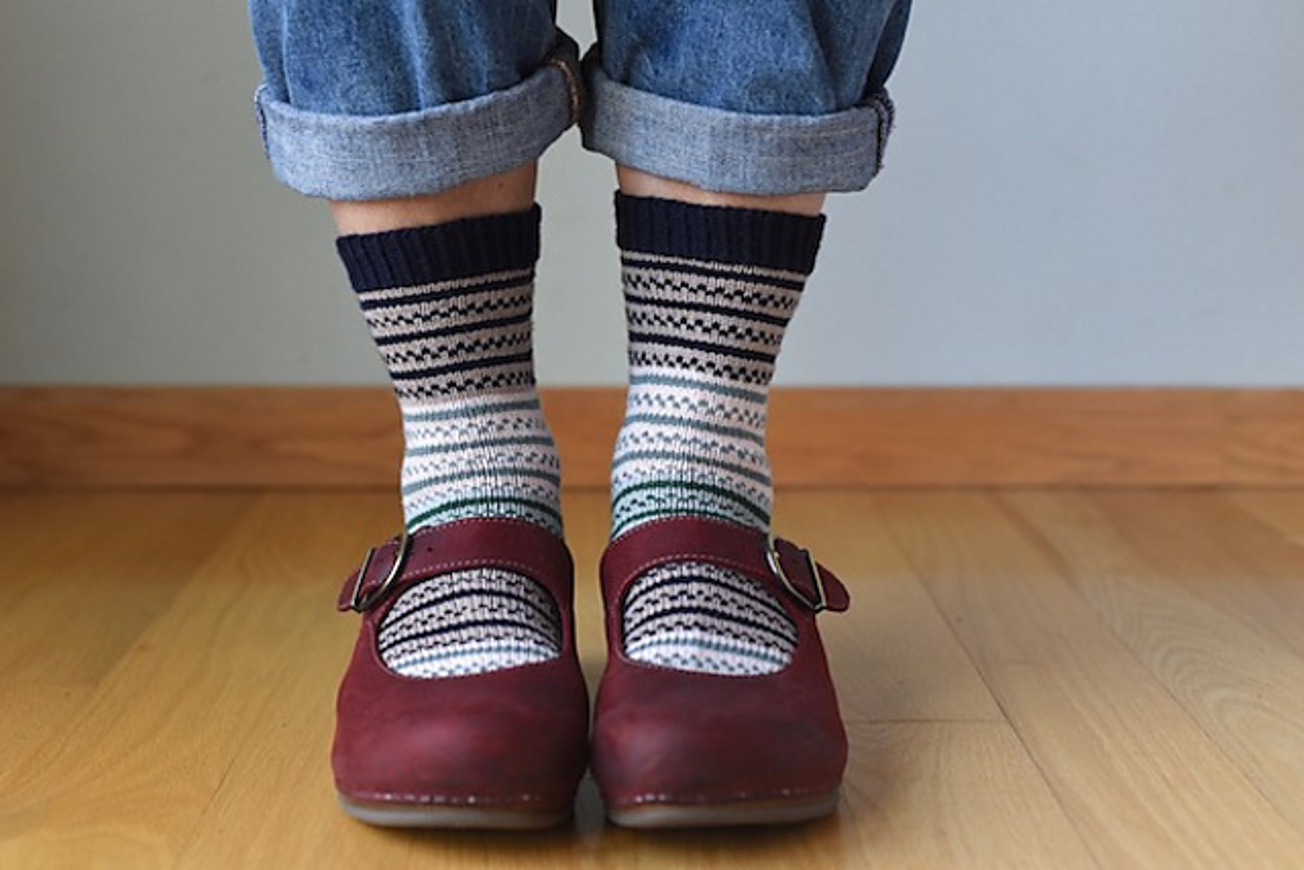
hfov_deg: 39.6
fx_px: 1811
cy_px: 435
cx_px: 652
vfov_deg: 27.0
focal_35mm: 50
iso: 800
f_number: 4
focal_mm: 50
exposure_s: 1/50
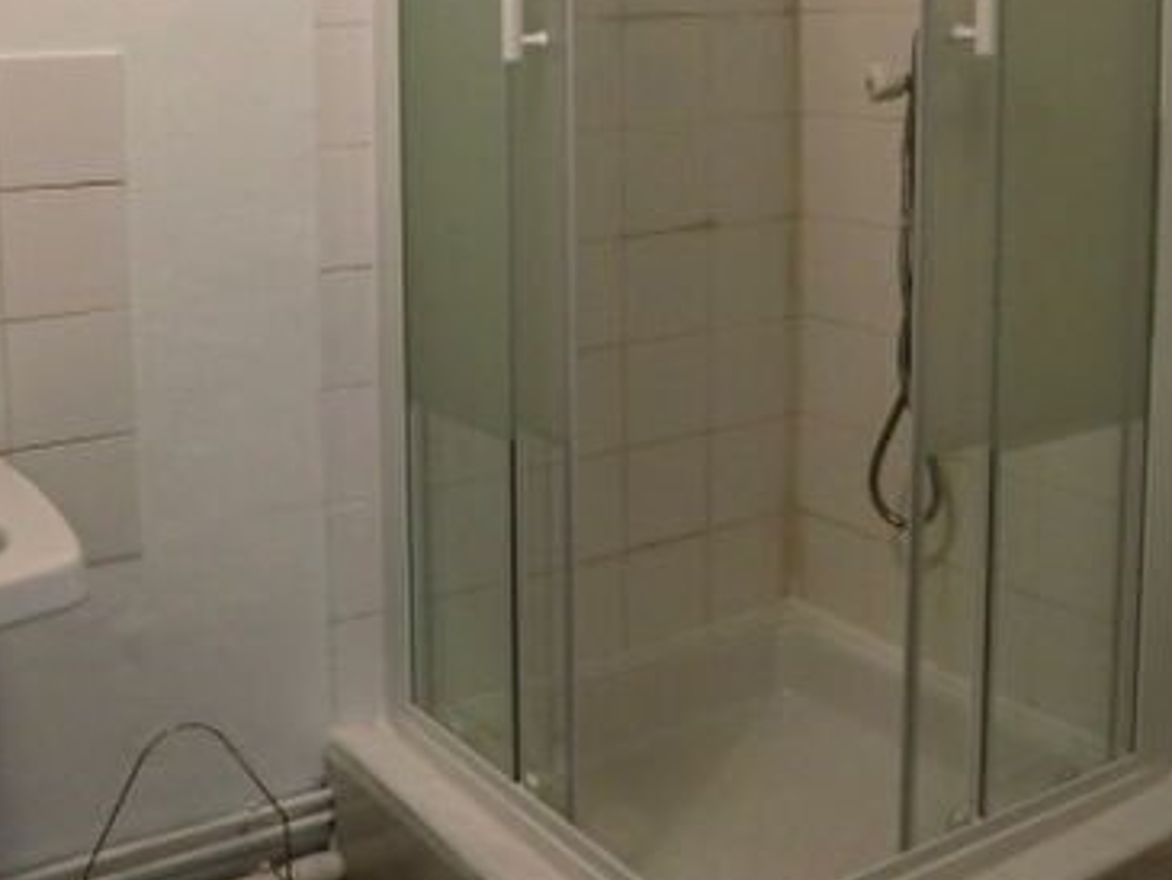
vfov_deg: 30.8
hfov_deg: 41.2
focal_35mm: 46
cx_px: 572
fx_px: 1558
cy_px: 178
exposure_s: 1/60
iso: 250
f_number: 3.2
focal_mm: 4.3
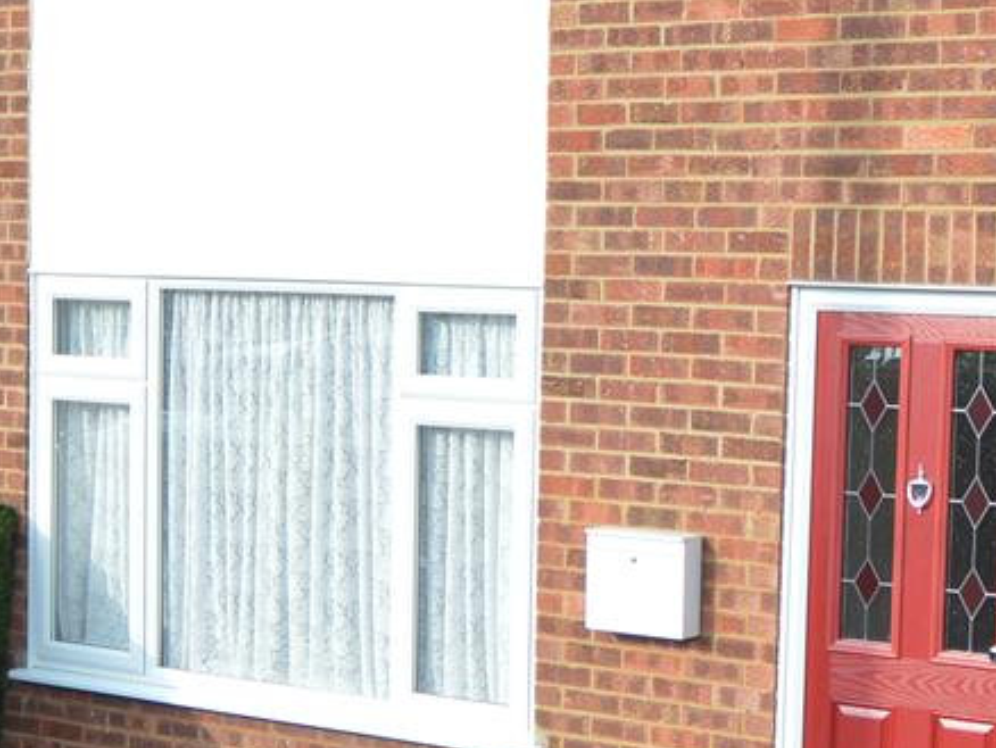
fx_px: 2162
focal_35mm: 75
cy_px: 423
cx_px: 856
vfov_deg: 19.6
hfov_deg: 25.3
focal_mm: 11.5
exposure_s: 1/125
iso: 100
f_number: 5.6
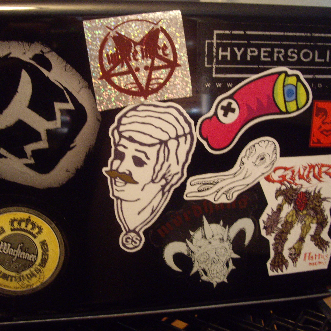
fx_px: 487
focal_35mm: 45
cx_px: 147
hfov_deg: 37.5
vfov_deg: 37.6
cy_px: 166
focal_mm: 7.9
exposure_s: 1/5
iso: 400
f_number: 2.8
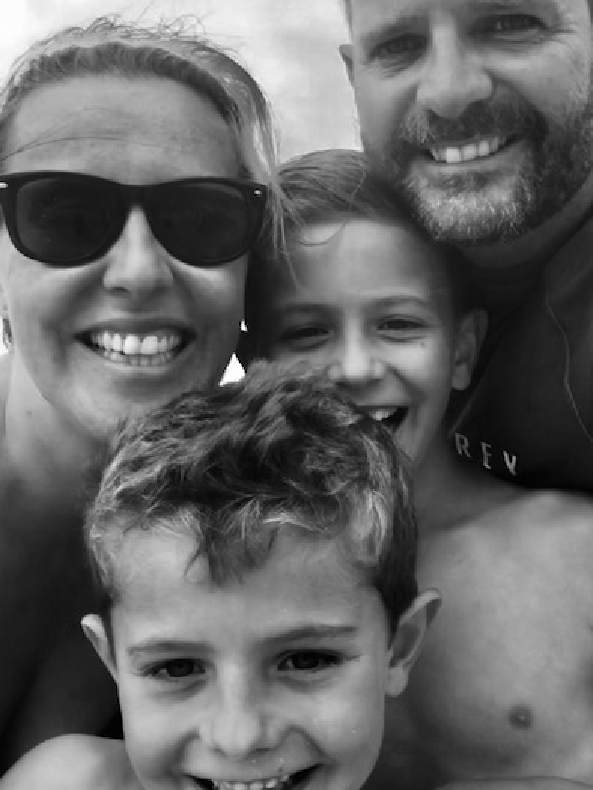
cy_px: 331
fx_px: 890
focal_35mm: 39
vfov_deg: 47.7
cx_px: 359
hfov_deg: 36.7
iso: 20
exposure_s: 1/621
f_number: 2.2
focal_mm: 2.87
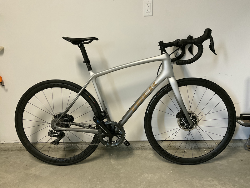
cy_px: 94
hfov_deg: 61.7
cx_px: 125
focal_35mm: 29
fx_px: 209
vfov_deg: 48.2
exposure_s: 1/60
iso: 200
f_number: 1.8
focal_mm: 3
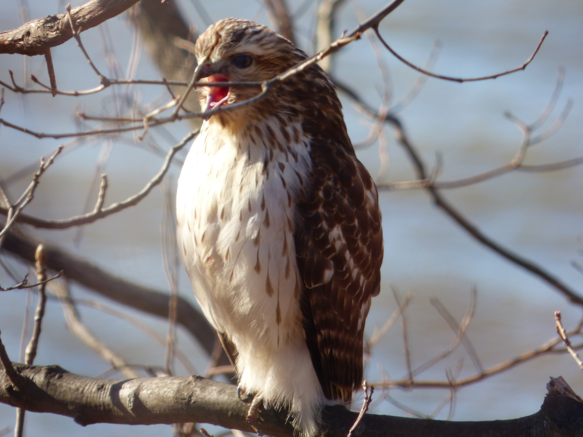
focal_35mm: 1041
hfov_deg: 1.9
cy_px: 218
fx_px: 17532
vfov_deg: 1.4
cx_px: 292
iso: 100
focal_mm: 186.42
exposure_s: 1/160
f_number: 5.6
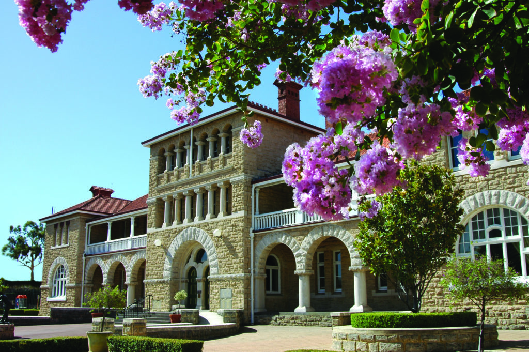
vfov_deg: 36.8
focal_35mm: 36
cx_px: 264
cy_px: 176
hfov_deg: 53.2
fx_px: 529
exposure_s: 1/250
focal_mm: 24
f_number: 10
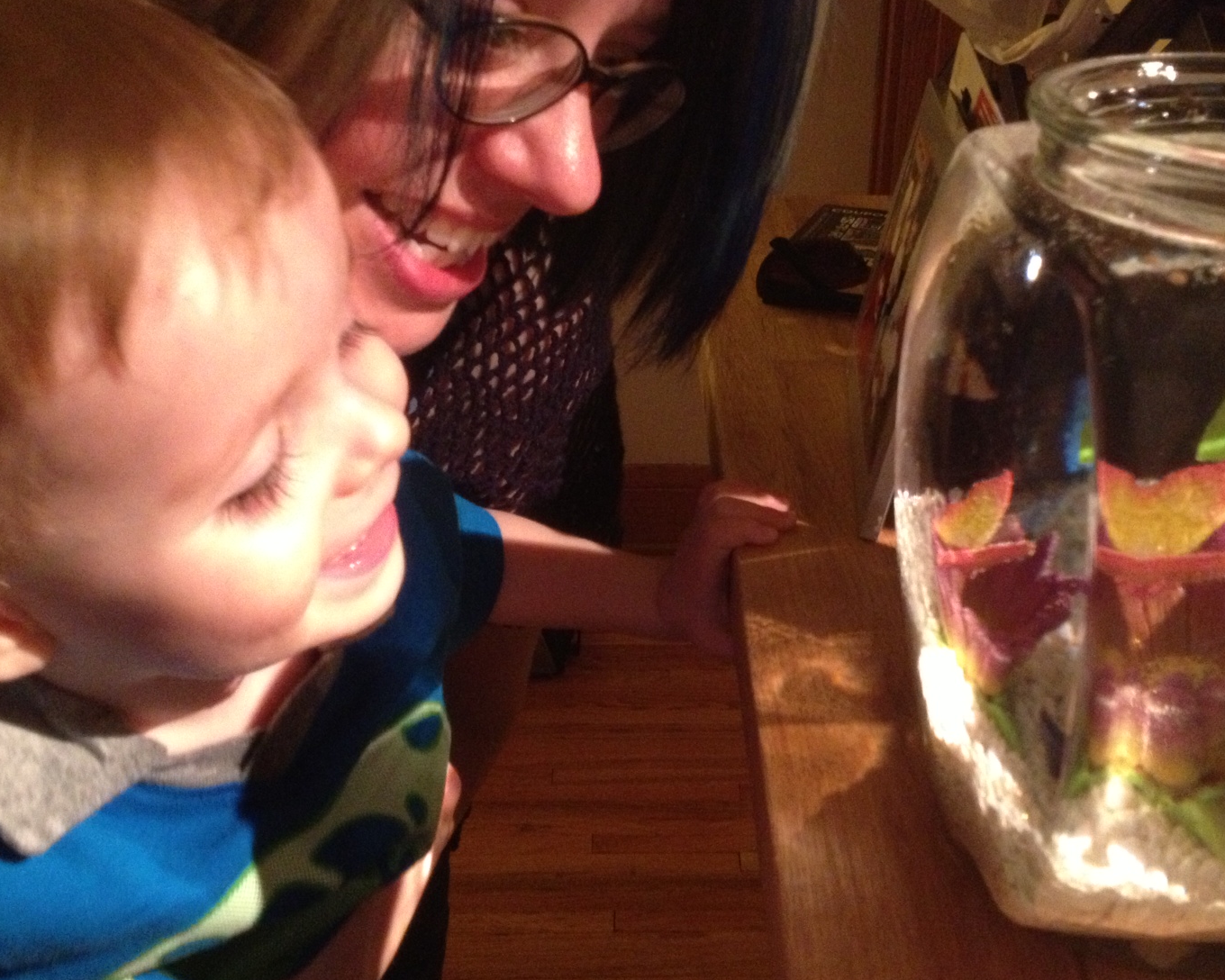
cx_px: 681
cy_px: 531
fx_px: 1486
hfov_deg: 44.7
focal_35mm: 41
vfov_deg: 36.5
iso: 500
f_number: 2.4
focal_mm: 4.28
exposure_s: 1/15
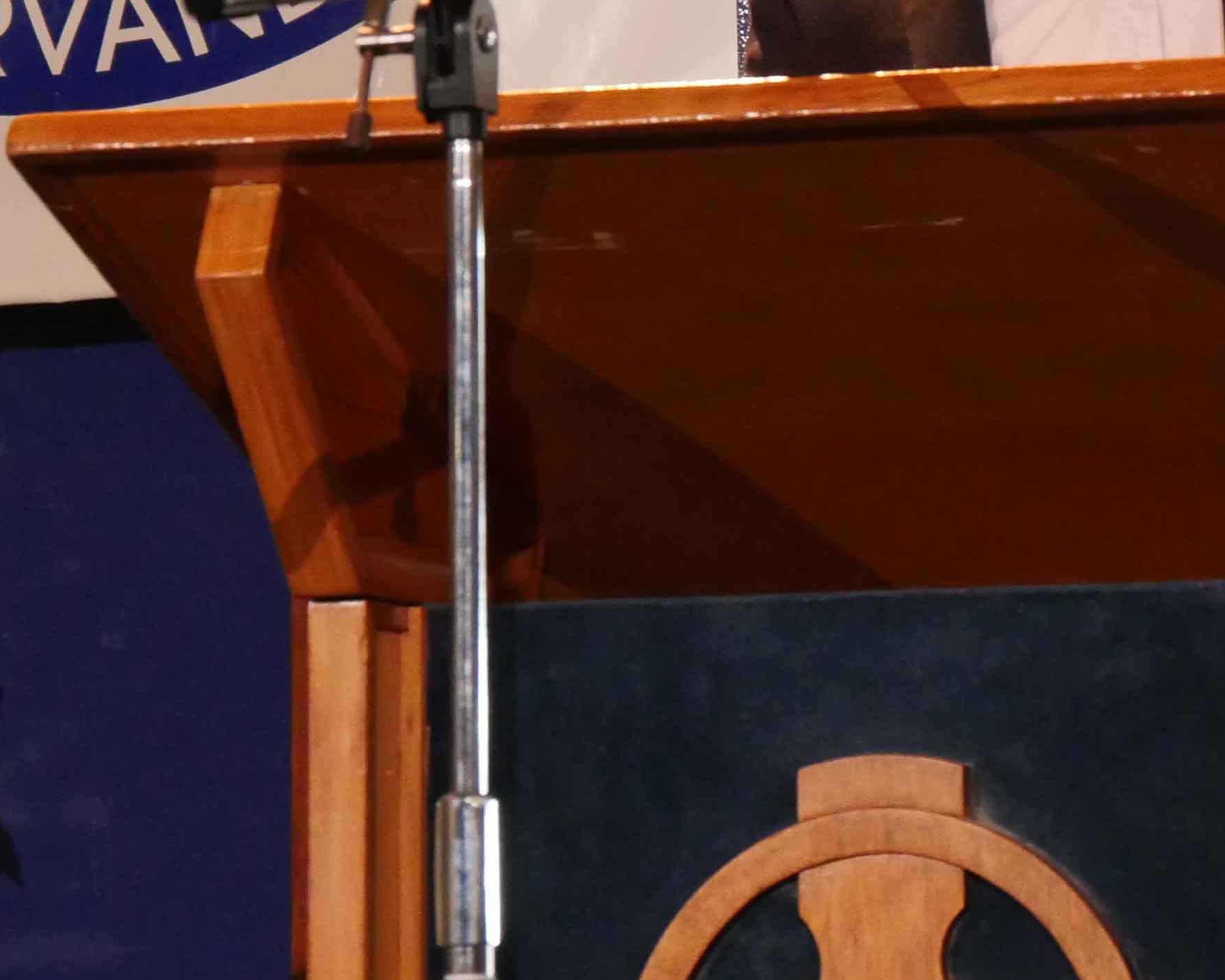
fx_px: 10153
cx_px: 873
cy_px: 79
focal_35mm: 280
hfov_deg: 6.9
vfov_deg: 5.5
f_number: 5.1
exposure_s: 1/25
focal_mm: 55
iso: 3200
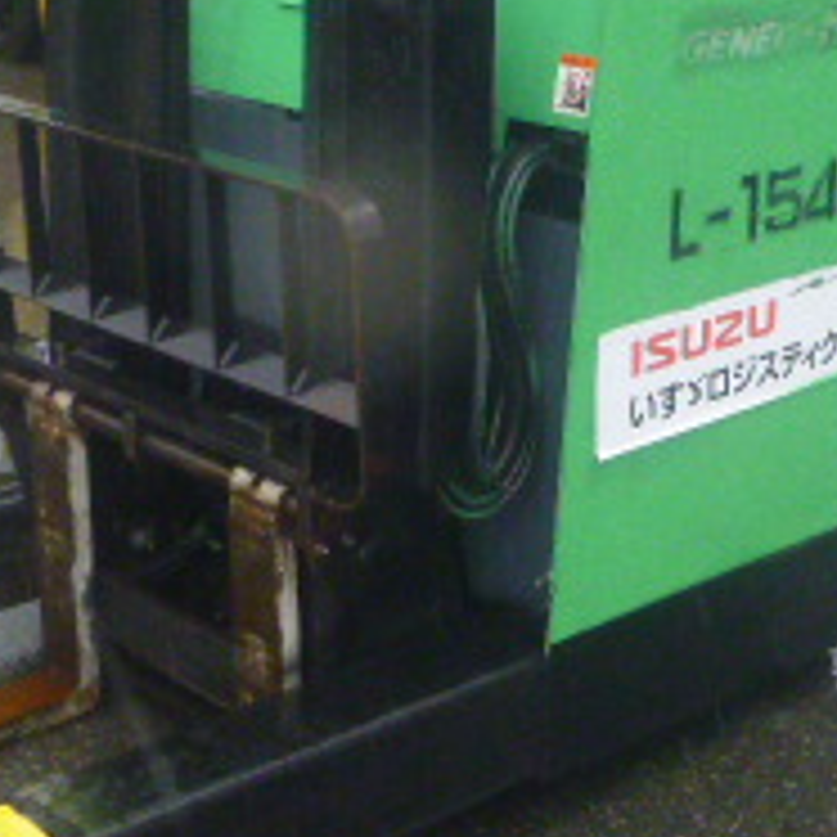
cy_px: 72
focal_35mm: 76
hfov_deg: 22.8
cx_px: 436
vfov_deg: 22.2
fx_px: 2079
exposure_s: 1/250
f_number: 3.9
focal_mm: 4.5
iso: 400
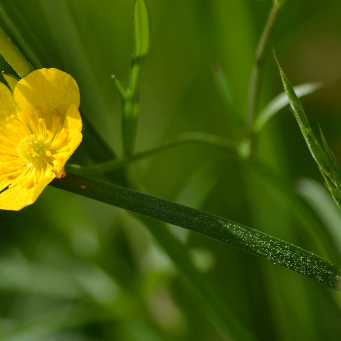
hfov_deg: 3.0
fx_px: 6408
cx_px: 111
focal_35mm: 575
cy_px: 171
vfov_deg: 3.0
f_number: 8
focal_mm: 300
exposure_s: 1/200
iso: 100
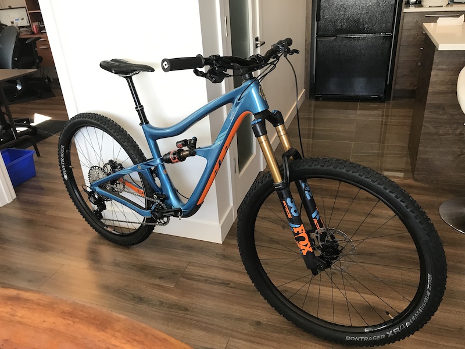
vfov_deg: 49.7
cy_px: 174
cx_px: 232
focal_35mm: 28
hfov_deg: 63.4
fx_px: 376
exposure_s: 1/30
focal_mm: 3.99
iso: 25
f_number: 1.8
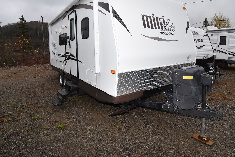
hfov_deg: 83.9
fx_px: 131
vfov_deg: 61.1
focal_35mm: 20
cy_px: 57
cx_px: 122
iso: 560
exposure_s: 1/125
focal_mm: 10
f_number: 5.6
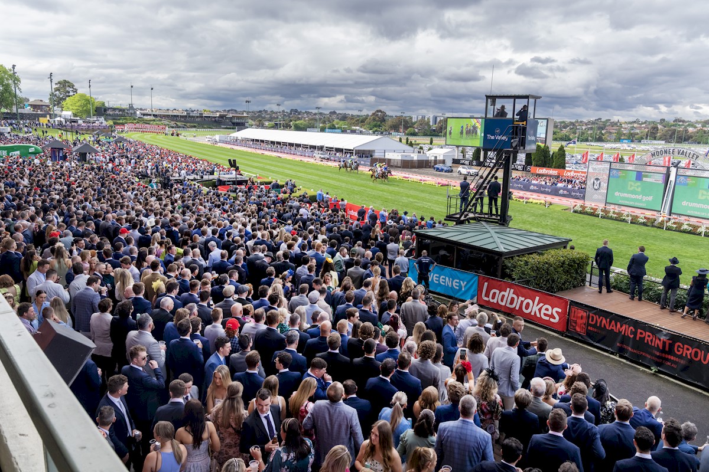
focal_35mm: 29
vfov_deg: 45.0
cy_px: 236
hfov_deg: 63.7
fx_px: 571
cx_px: 354
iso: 2000
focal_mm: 29
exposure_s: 1/1000
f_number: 9.5
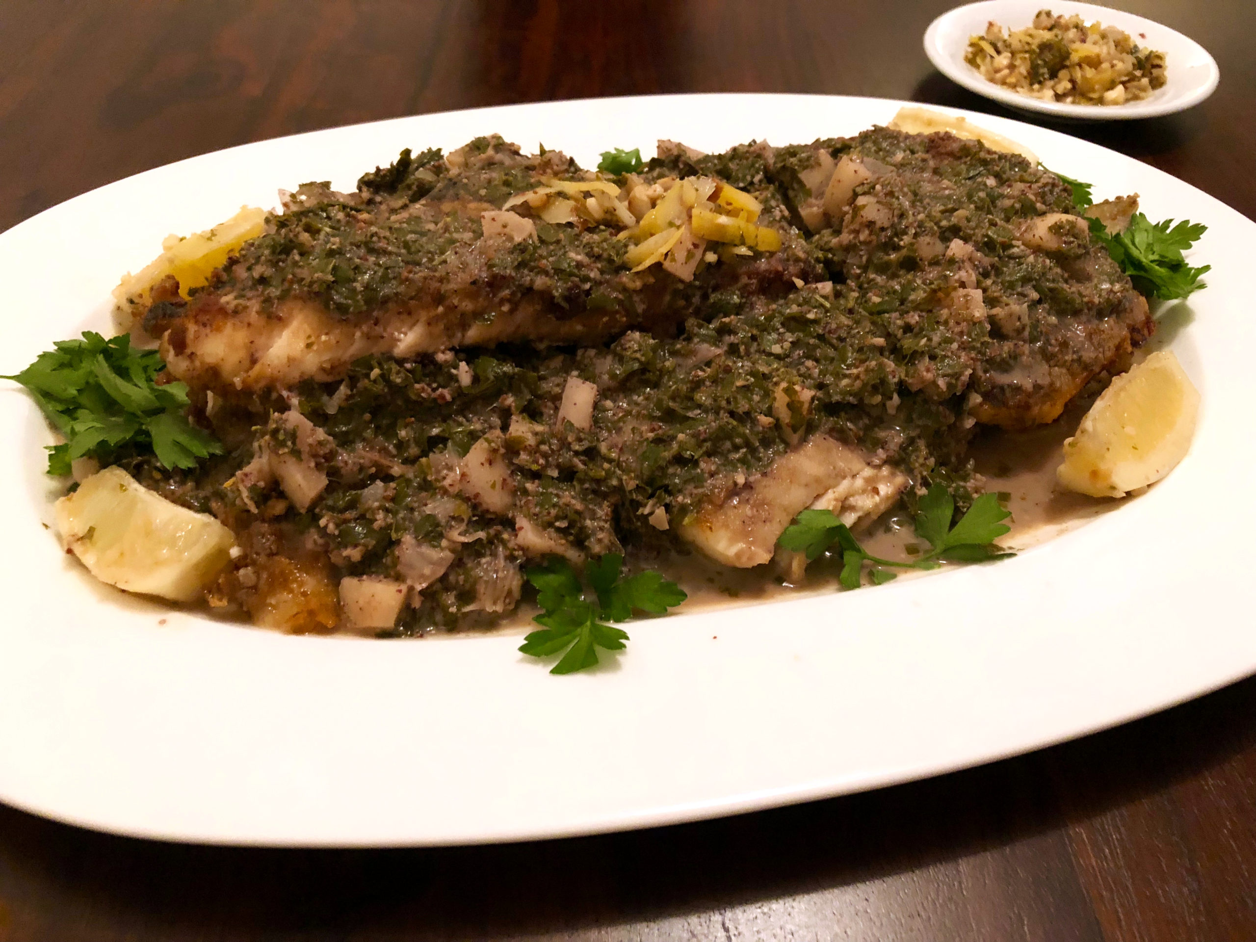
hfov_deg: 63.4
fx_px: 1016
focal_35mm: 28
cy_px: 471
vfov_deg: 49.7
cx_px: 628
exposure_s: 1/6
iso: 100
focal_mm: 4
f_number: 1.8
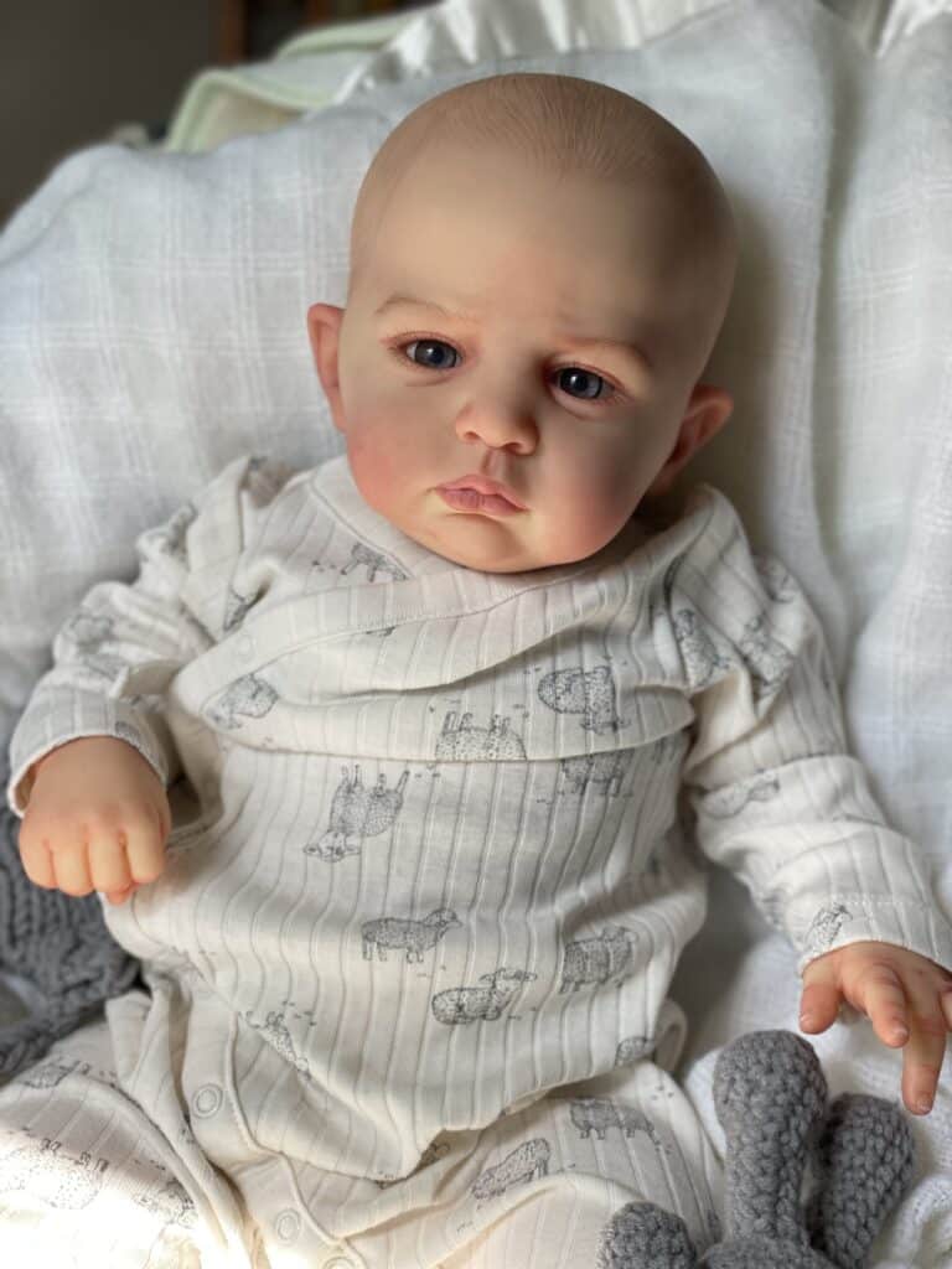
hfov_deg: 28.0
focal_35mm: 52
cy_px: 634
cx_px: 476
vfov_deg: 36.8
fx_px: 1907
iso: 32
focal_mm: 6
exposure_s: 1/122
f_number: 2
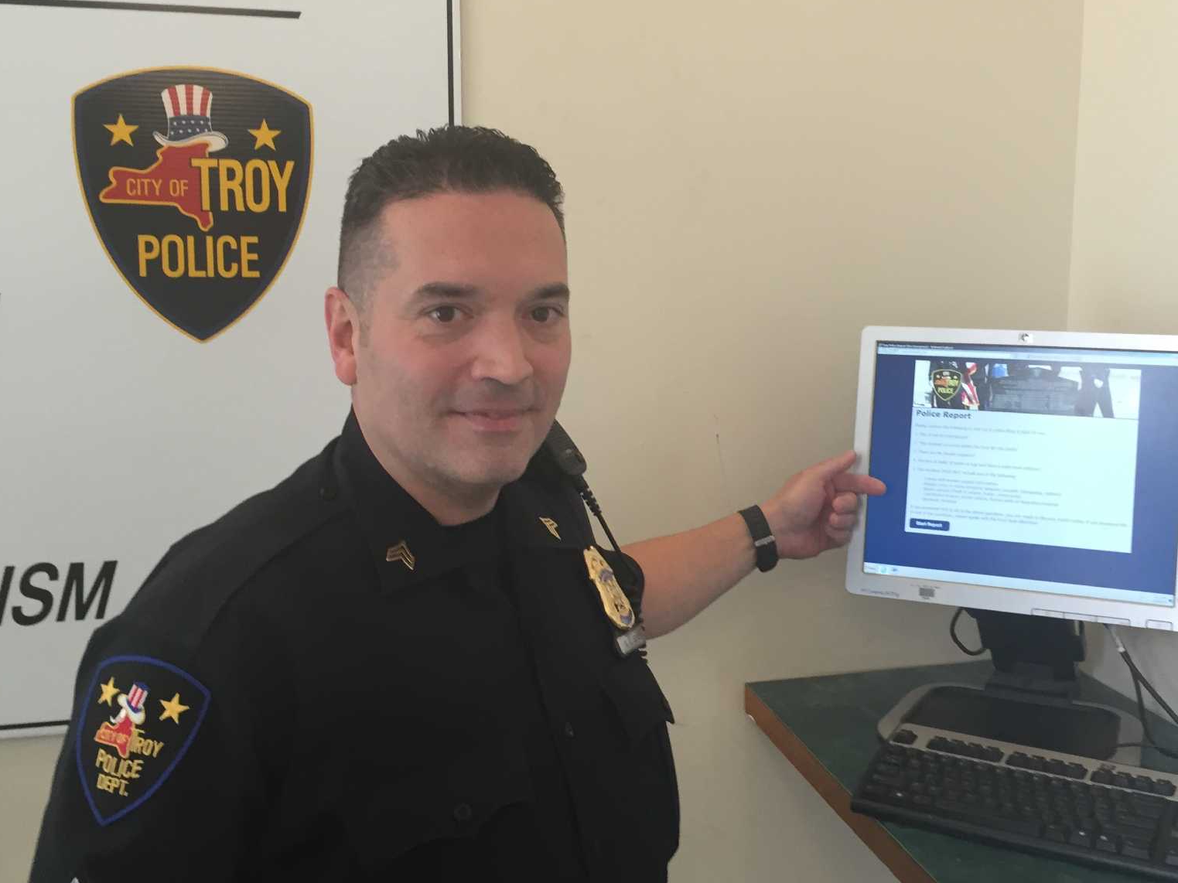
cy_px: 413
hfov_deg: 47.8
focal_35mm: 39
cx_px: 658
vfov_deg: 36.8
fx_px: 1327
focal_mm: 4.2
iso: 80
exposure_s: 1/30
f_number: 2.2
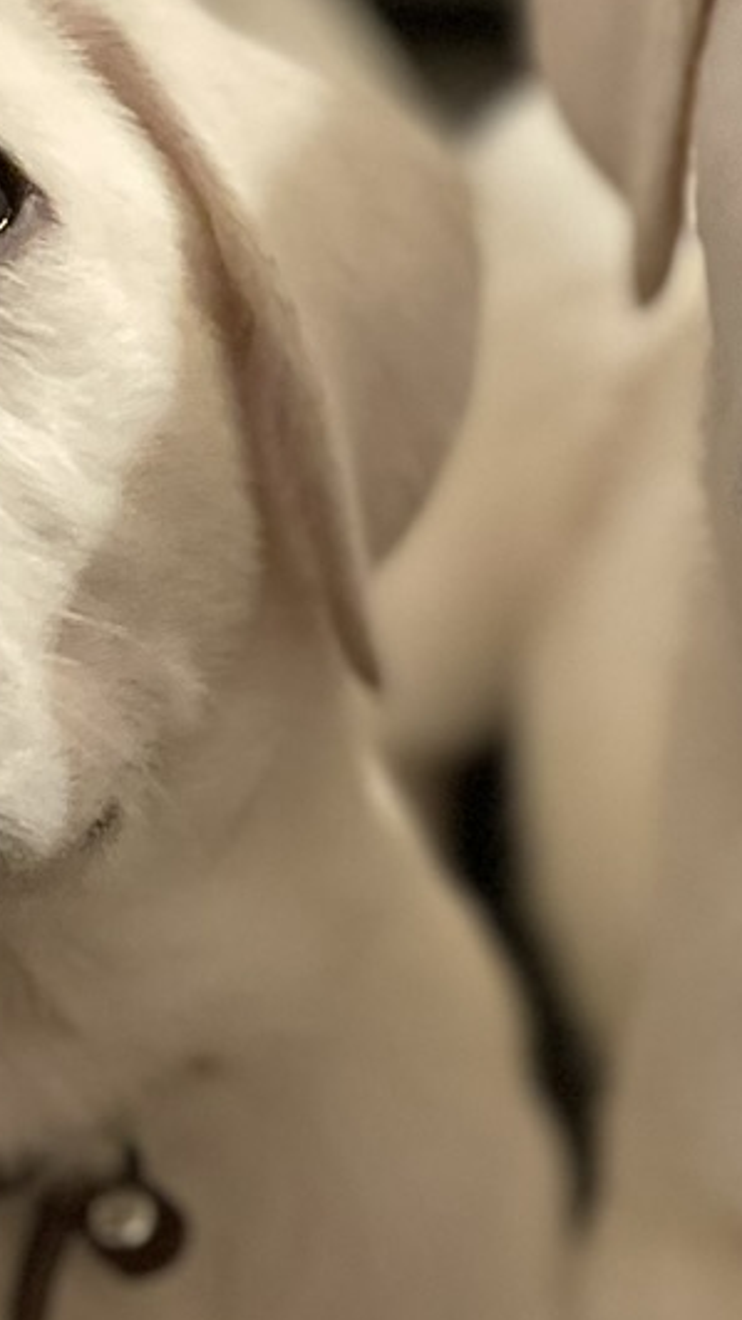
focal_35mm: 109
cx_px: 677
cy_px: 1295
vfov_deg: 19.1
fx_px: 3815
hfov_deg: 11.0
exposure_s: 1/30
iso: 640
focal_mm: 4.2
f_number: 1.6
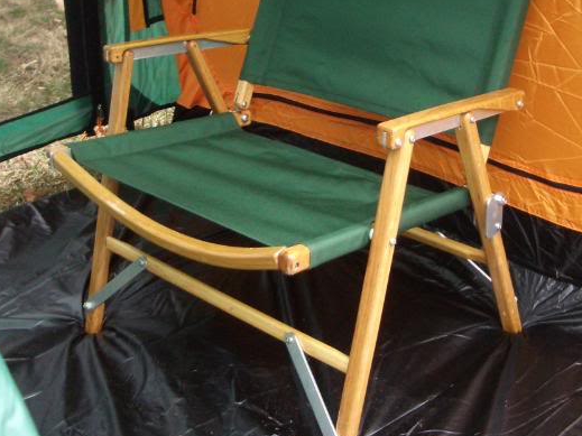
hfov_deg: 35.5
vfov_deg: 26.7
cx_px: 313
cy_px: 108
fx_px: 908
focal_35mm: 54
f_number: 2.6
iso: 200
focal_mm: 5.8
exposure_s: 1/60
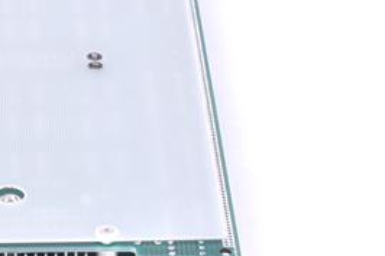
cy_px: 71
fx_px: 1989
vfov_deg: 7.4
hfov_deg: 11.0
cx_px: 16
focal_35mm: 186
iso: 200
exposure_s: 1/200
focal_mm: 55
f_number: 11
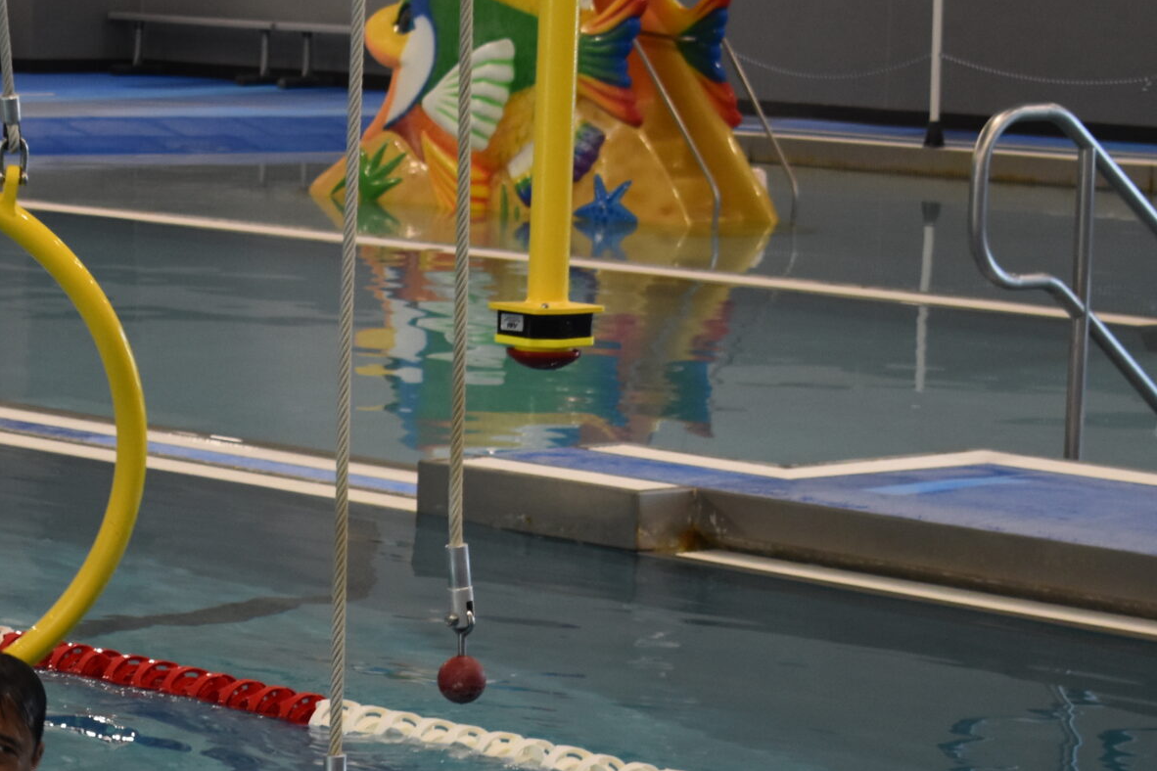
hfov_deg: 13.1
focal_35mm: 156
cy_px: 755
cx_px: 108
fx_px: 5013
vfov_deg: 8.8
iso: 800
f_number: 5.3
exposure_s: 1/160
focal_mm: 48
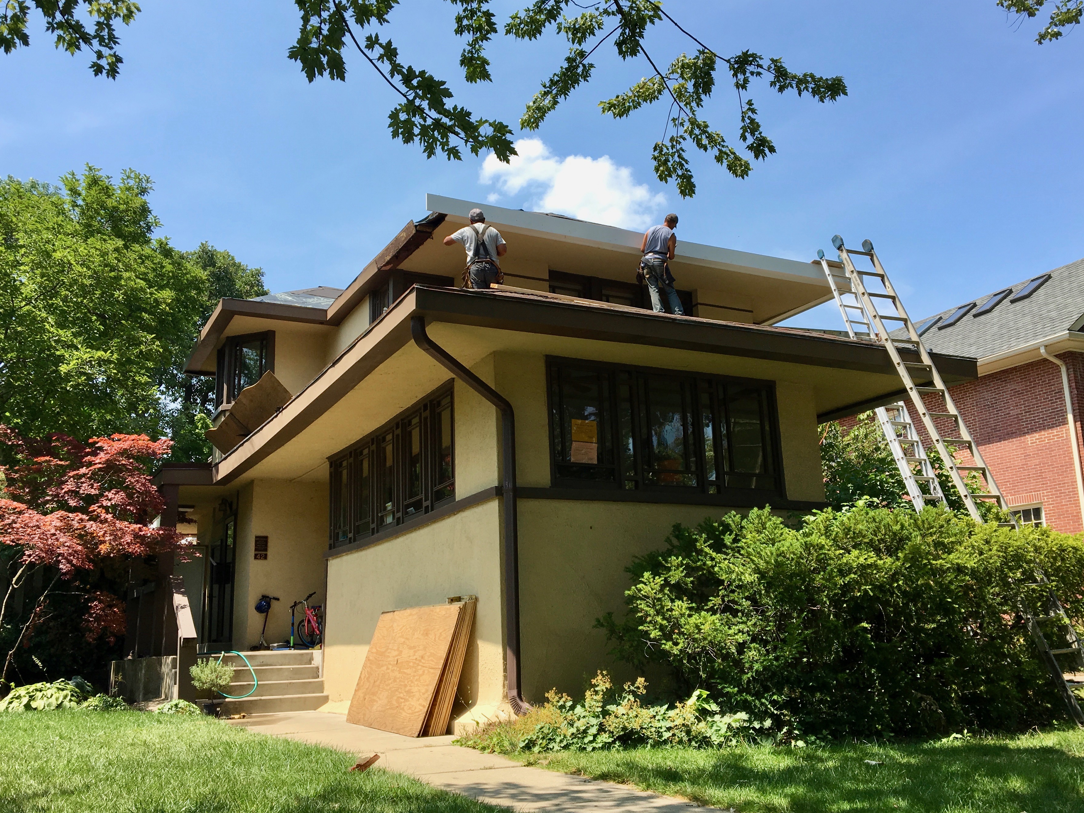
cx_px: 564
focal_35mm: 33
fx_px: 1033
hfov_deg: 55.3
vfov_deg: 42.9
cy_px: 412
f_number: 2.2
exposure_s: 1/938
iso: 25
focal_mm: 4.15
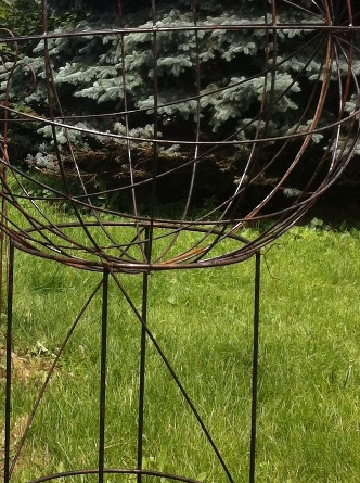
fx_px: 1447
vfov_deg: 18.7
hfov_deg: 14.1
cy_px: 89
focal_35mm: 104
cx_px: 41
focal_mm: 3.85
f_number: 2.8
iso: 80
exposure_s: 1/625
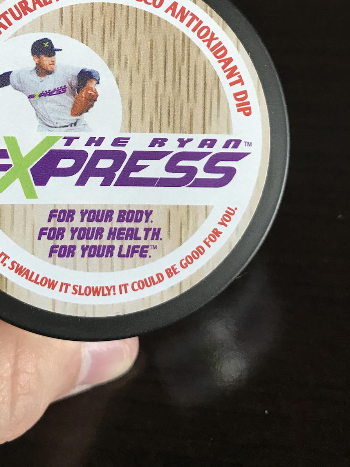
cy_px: 124
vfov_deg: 39.5
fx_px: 633
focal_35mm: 47
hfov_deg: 30.4
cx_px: 91
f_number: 1.8
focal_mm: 3.99
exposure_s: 1/15
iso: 40
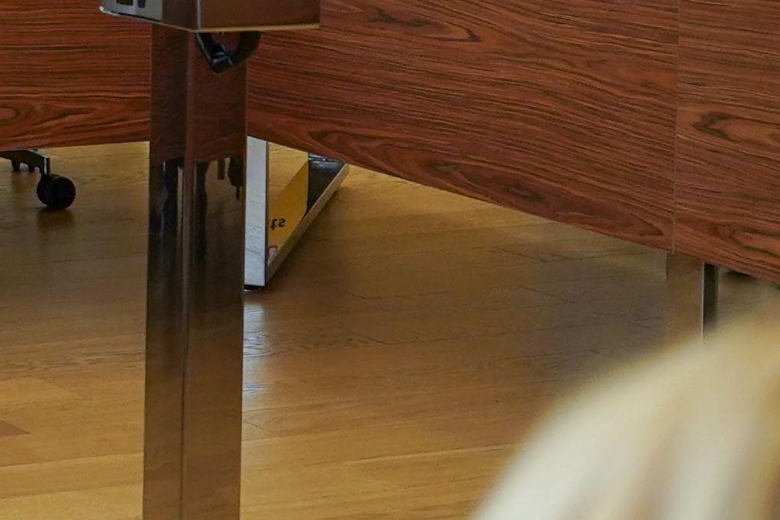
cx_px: -667
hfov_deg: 11.4
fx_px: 3597
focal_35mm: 166
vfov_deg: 8.3
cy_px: 268
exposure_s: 1/100
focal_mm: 28
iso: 640
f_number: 2.8
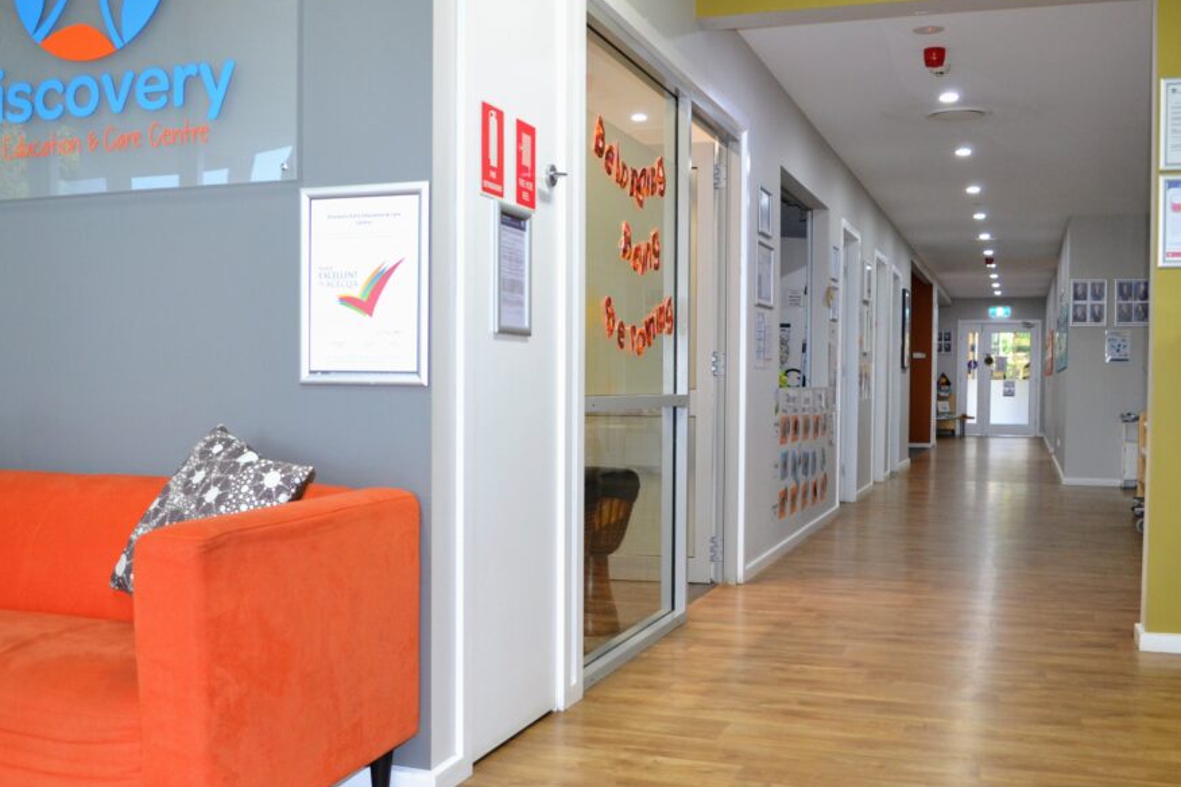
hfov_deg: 51.8
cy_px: 437
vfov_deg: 35.9
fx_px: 1214
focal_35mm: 37
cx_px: 530
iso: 1000
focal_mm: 18
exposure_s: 1/60
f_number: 3.5
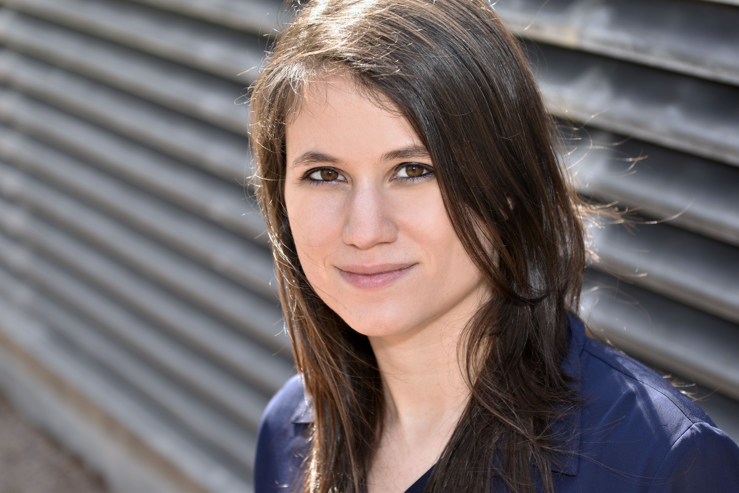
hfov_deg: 19.5
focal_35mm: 105
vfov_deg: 13.0
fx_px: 2155
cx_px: 370
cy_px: 246
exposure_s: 1/200
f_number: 3.5
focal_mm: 70
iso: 100
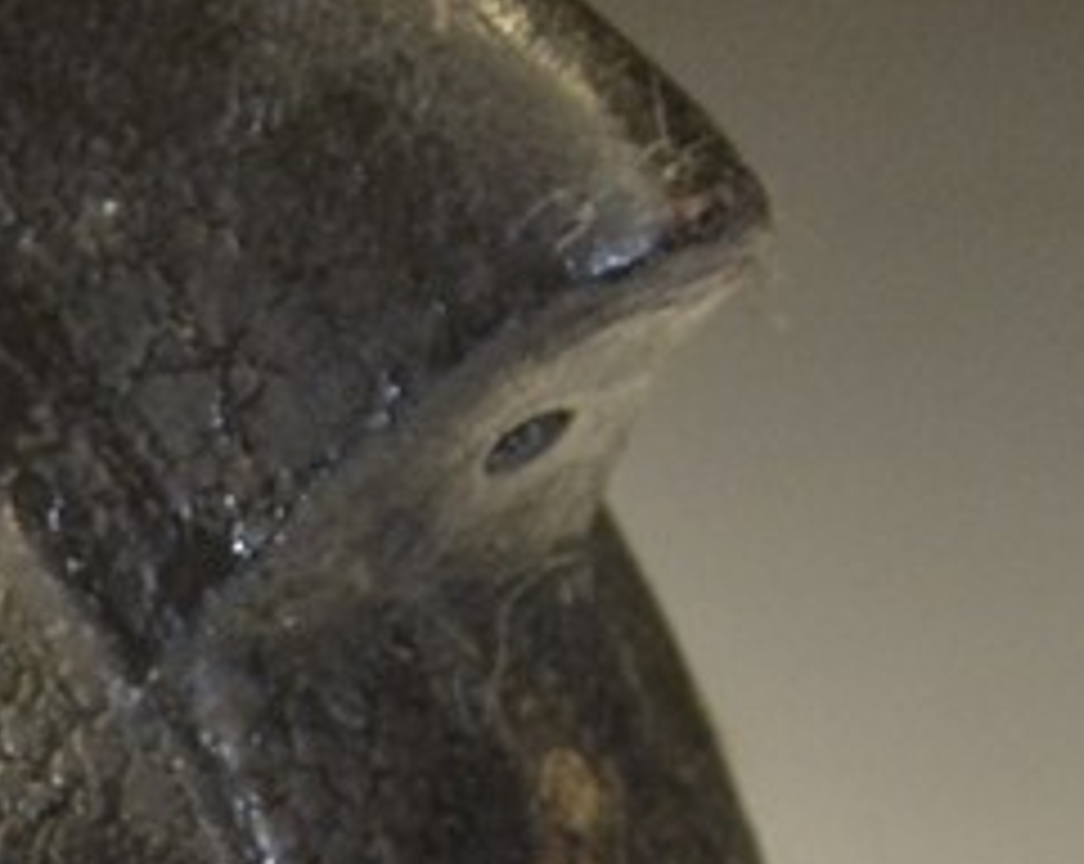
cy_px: 1636
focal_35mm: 515
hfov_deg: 3.7
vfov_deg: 3.0
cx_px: -697
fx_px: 16500
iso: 800
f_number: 5.6
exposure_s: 1/30
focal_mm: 55
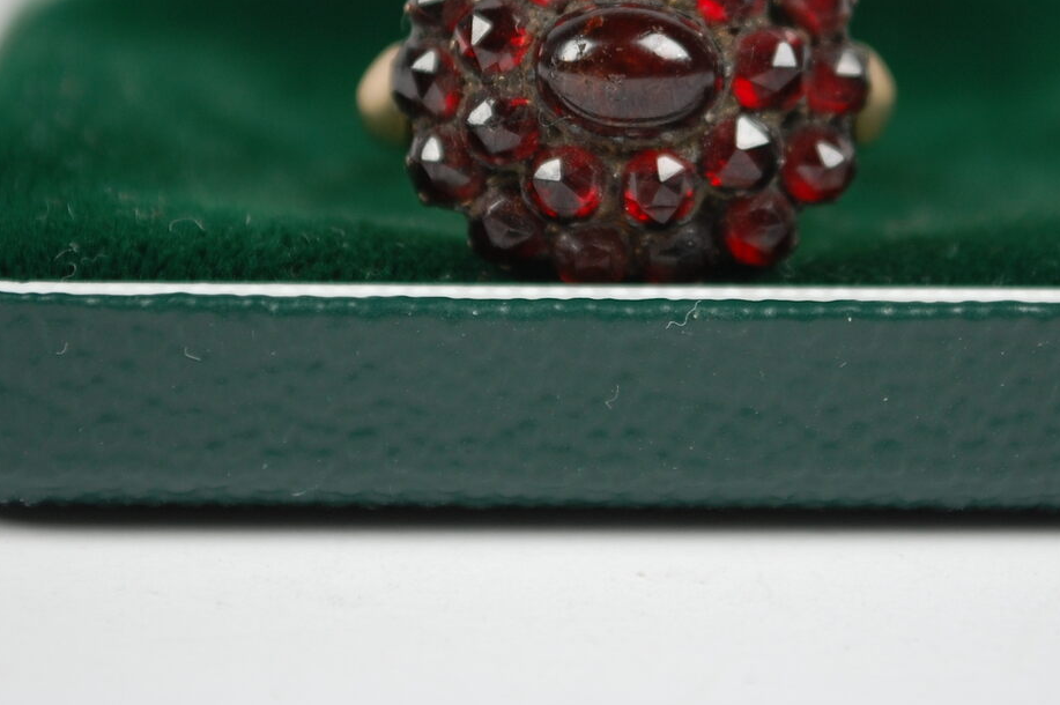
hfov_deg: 13.4
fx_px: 4499
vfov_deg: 8.9
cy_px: 59
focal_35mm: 153
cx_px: 623
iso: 250
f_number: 5.6
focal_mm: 55
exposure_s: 1/125
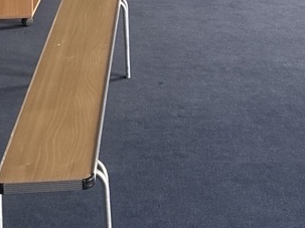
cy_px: -181
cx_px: 256
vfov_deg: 13.9
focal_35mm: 95
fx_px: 837
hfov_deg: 20.4
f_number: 1.78
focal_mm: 6.76
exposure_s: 1/60
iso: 250
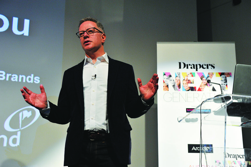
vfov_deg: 28.0
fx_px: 334
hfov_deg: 41.1
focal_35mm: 48
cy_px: 84
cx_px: 126
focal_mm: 48
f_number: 4
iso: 1600
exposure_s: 1/80
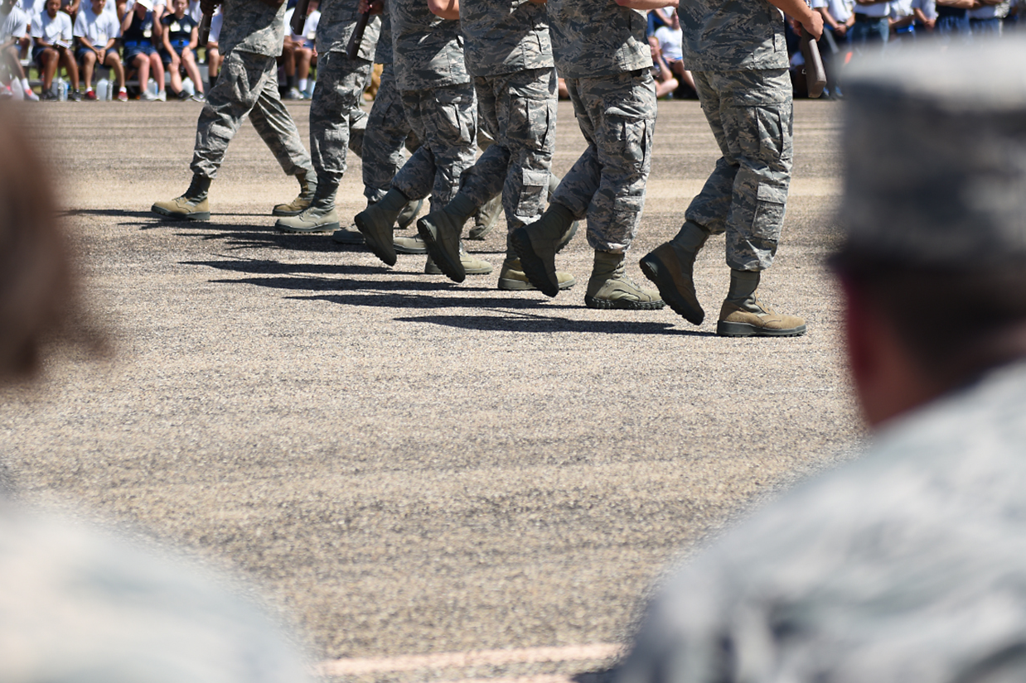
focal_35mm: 96
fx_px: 2735
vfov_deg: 14.2
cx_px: 404
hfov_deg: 21.2
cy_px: 224
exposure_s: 1/1250
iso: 80
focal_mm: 66
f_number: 2.8
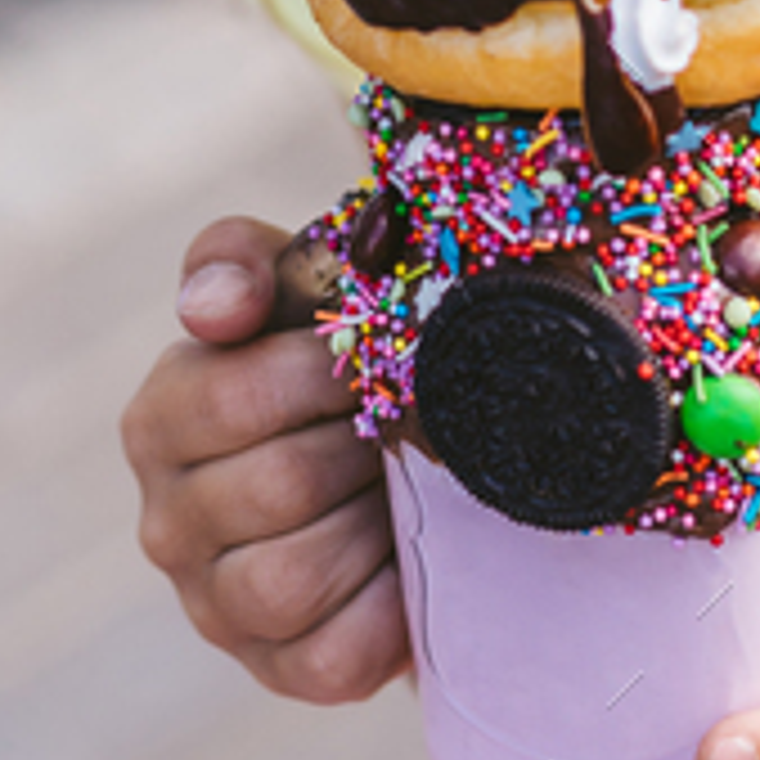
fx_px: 6086
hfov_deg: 7.1
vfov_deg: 7.0
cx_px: 917
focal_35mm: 245
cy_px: -335
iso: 100
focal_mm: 55
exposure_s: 1/640
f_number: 2.5
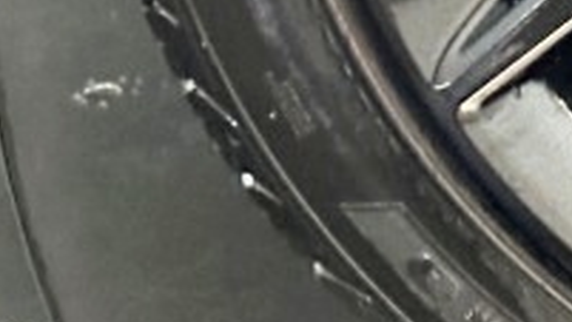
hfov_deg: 7.8
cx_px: 1107
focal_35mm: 267
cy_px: -345
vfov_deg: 4.5
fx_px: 4049
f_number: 1.78
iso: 640
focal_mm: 6.86
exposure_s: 1/24
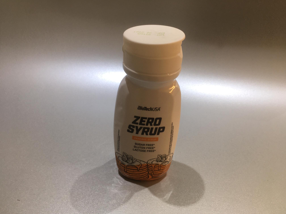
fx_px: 240
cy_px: 107
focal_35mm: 29
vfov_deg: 48.2
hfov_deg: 61.7
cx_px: 143
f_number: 2.2
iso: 32
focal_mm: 4.15
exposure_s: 1/50
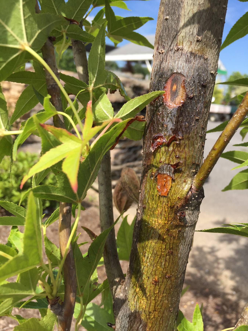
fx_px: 277
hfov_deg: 48.2
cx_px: 124
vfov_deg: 61.7
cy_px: 166
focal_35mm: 29
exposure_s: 1/1364
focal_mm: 4.15
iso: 32
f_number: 2.2
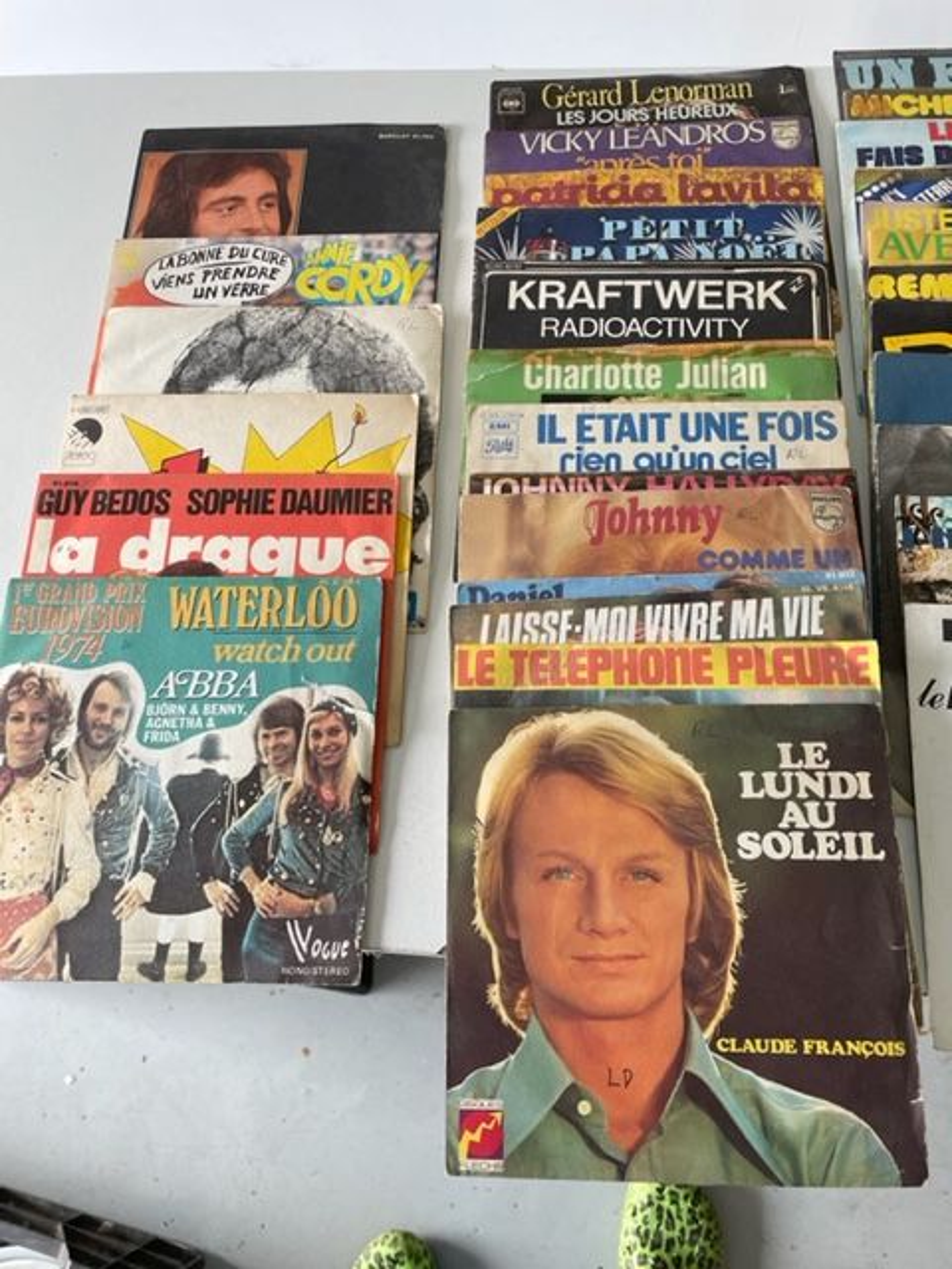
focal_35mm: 26
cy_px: 634
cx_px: 476
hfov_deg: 53.1
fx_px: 953
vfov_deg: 67.3
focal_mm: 4.2
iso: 64
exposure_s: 1/100
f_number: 1.6
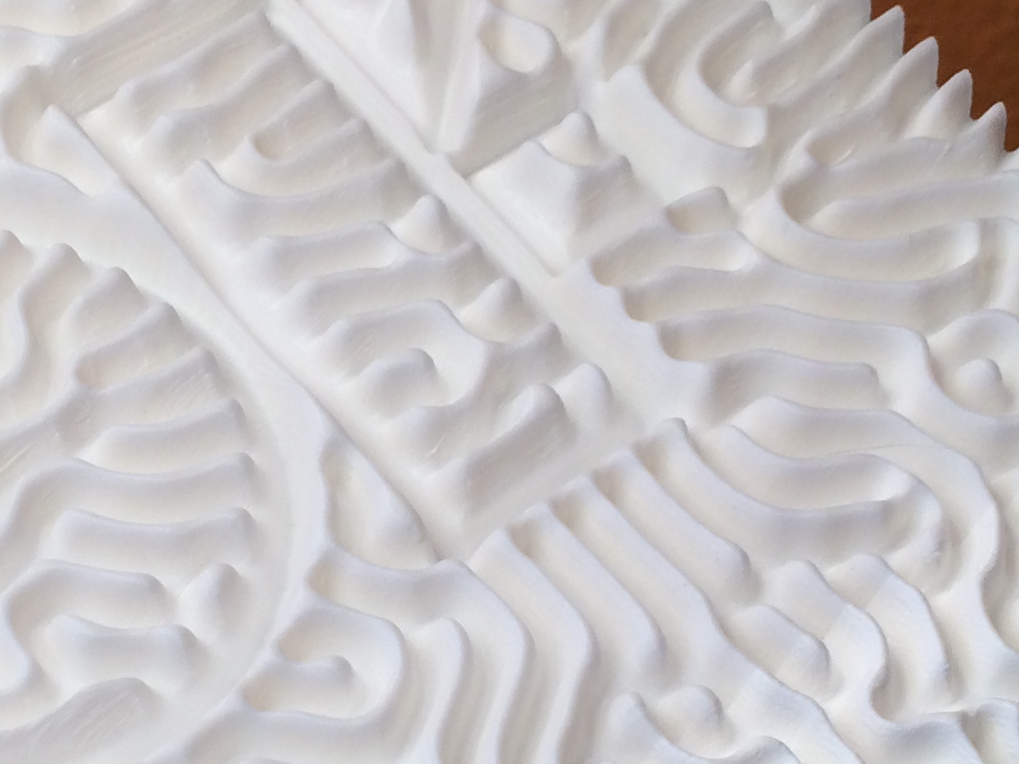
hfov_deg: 20.2
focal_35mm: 96
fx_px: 2826
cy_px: 508
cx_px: 227
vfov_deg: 15.4
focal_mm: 4.12
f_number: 2.2
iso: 50
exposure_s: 1/120
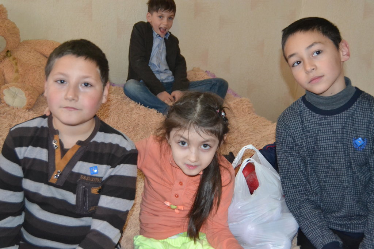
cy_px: 124
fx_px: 530
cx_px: 187
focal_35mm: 51
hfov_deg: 38.9
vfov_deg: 26.5
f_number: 4.5
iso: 3200
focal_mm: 34
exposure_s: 1/60
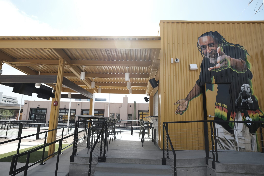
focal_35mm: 21
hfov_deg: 81.2
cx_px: 132
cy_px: 88
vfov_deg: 59.6
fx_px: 154
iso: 200
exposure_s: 1/1000
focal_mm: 14
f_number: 3.2
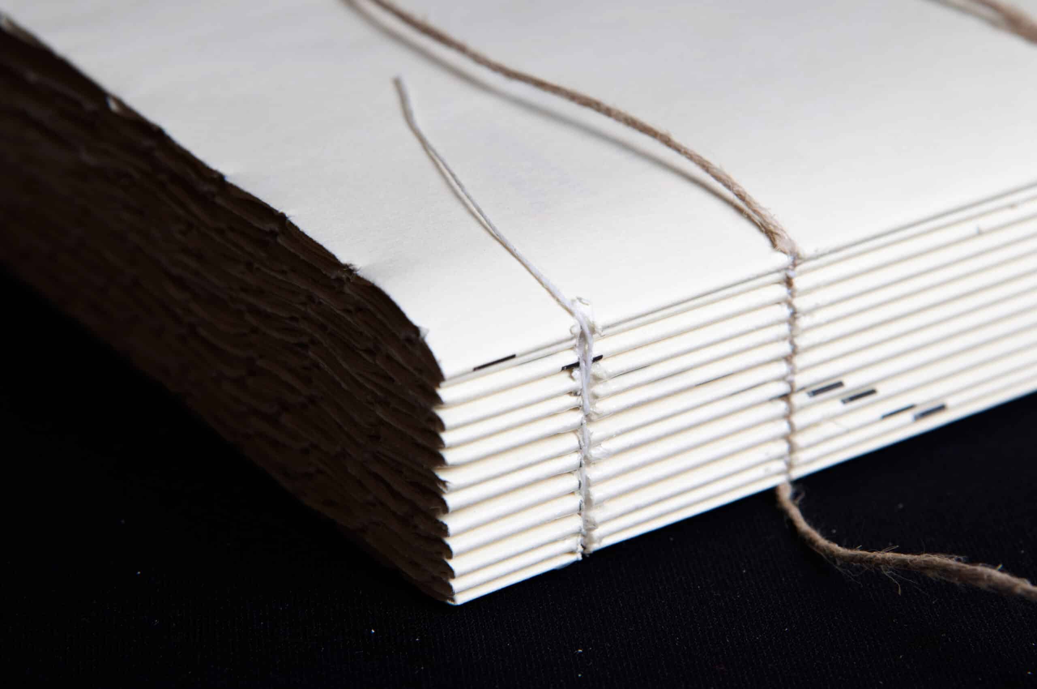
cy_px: 344
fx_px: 3452
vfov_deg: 11.4
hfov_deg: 17.1
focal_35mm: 120
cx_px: 518
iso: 200
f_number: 9
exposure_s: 1/60
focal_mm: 80
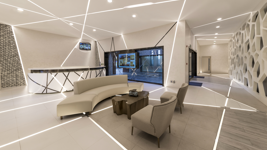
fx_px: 92
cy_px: 64
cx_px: 137
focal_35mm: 13
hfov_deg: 110.8
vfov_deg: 77.9
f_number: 13
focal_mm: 12
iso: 400
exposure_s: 1/30
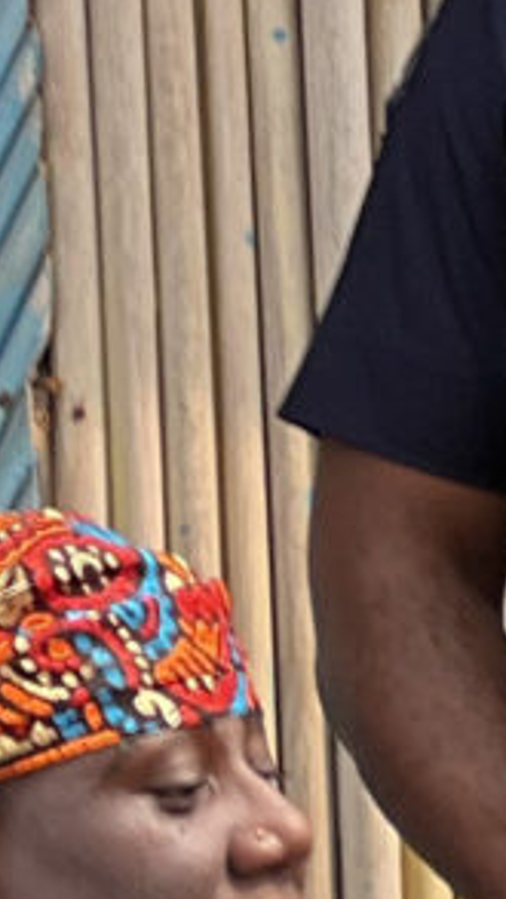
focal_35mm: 586
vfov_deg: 3.7
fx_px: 13966
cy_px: 451
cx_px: -1165
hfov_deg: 2.1
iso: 40
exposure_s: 1/121
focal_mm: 9
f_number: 2.8
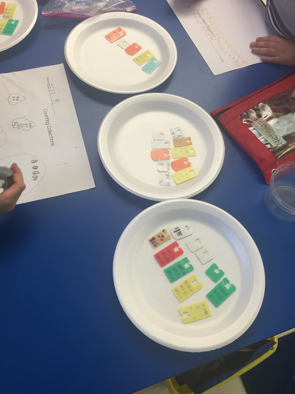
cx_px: 148
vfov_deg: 61.7
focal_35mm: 29
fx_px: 330
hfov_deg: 48.2
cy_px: 197
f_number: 2.2
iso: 64
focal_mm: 4.15
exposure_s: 1/30
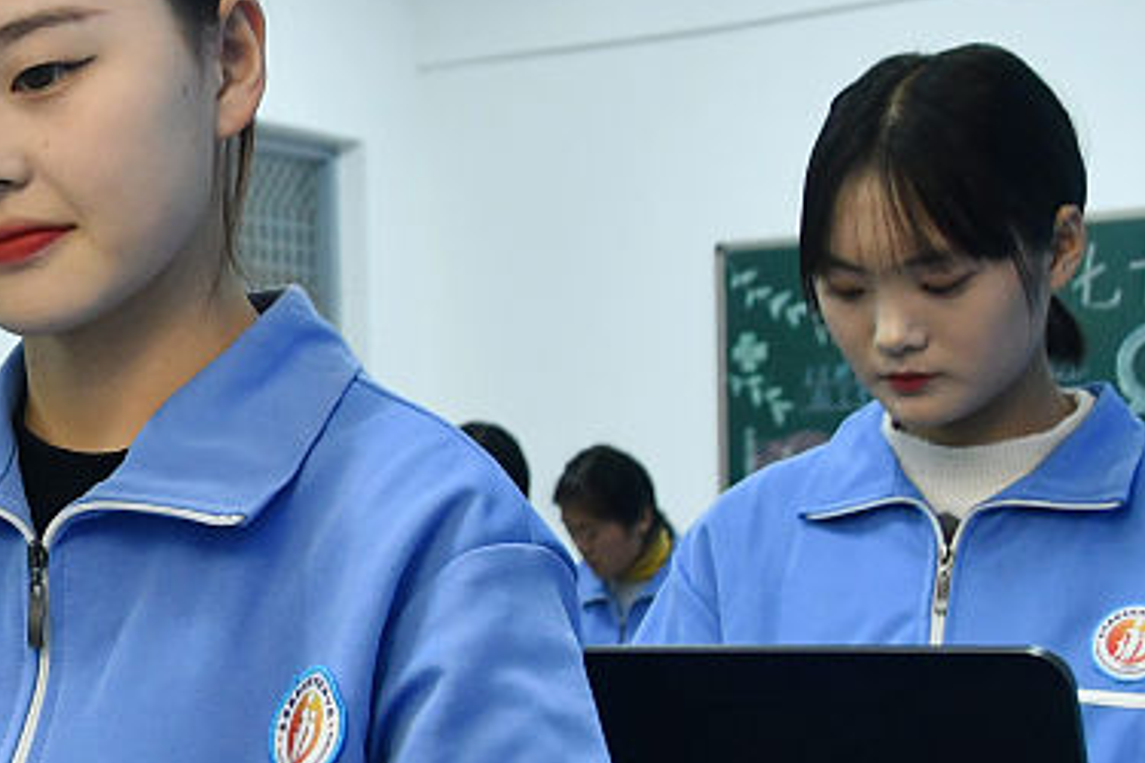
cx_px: -269
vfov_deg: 14.2
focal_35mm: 96
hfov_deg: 19.8
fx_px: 3053
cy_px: 568
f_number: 4.5
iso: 800
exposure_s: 1/80
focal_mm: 20
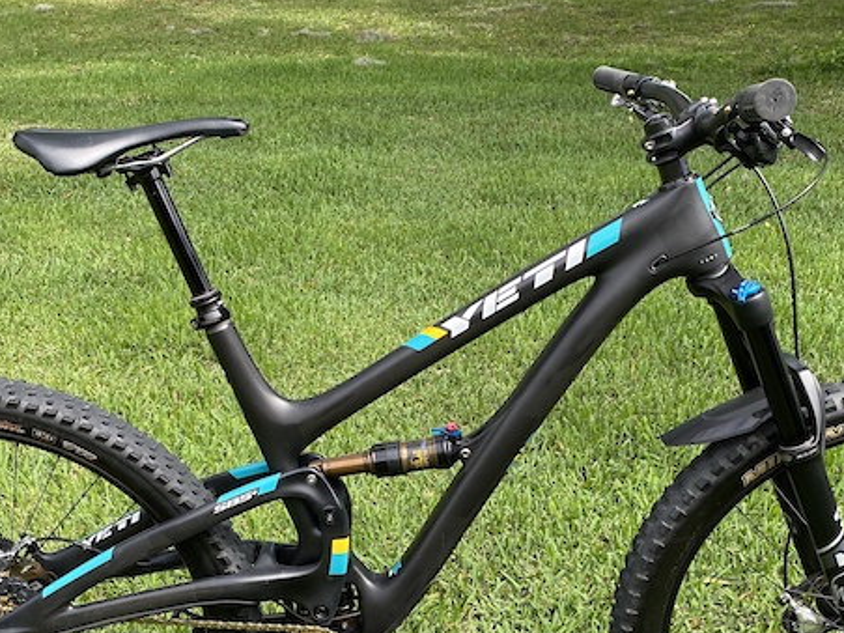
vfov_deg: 30.8
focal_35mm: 46
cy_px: 495
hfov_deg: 41.2
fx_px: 1122
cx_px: 437
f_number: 1.8
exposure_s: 1/600
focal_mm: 4.25
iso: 32
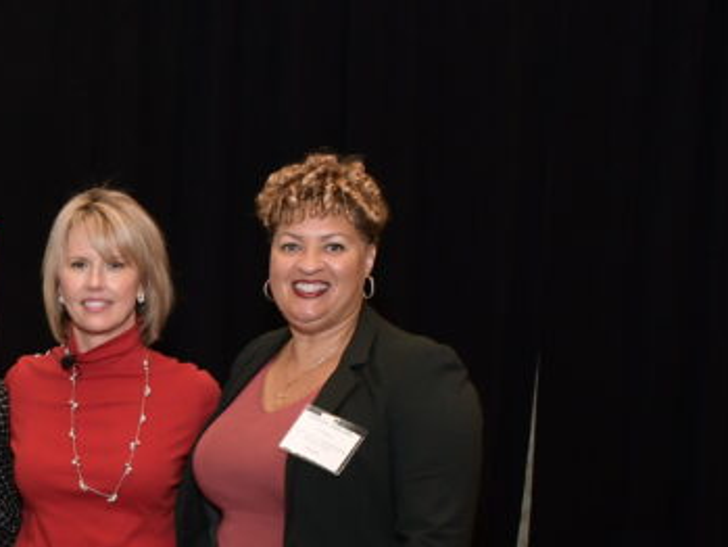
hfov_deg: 19.4
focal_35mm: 93
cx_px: -229
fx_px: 1957
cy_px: 575
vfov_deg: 15.5
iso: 1000
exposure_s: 1/80
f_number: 5.6
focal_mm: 22
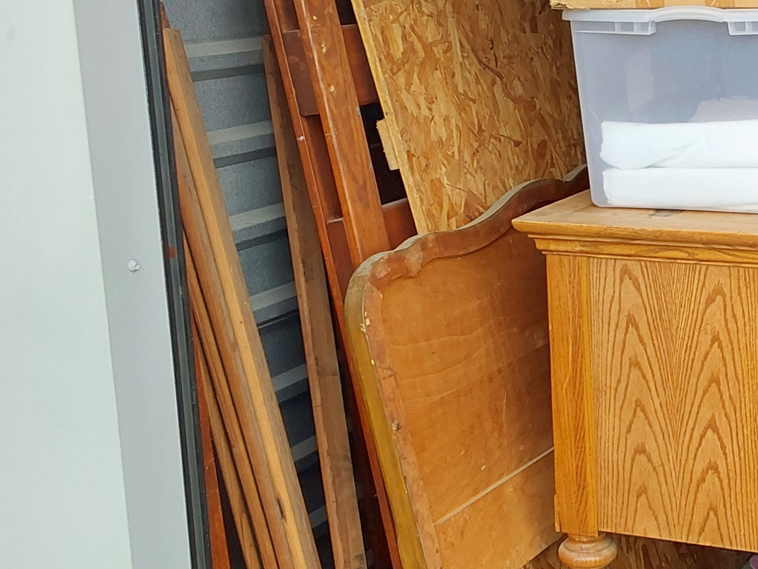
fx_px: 1424
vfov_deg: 22.5
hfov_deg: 28.4
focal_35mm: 65
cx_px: 721
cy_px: 219
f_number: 1.9
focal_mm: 2.91
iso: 50
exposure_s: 1/150
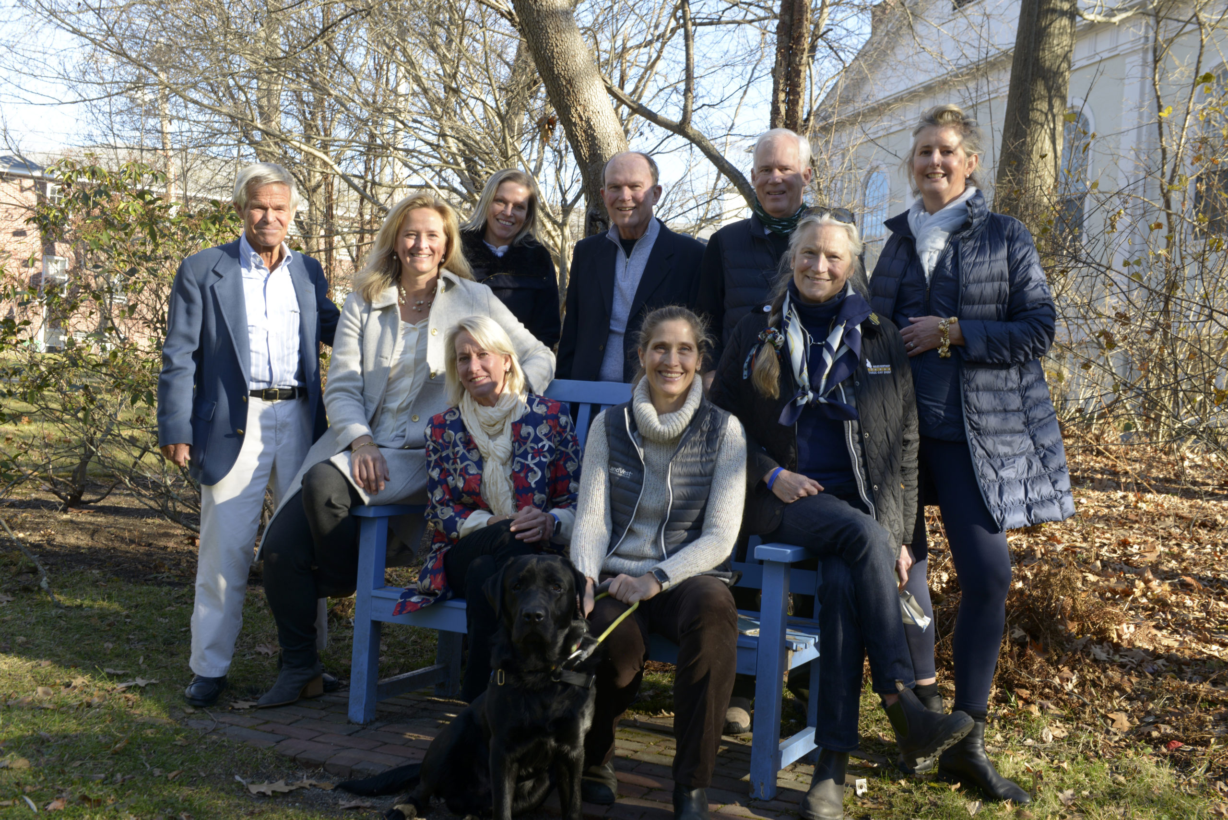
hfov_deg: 46.4
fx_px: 1433
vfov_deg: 31.9
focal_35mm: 42
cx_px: 614
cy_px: 410
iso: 200
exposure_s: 1/60
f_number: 9
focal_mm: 42
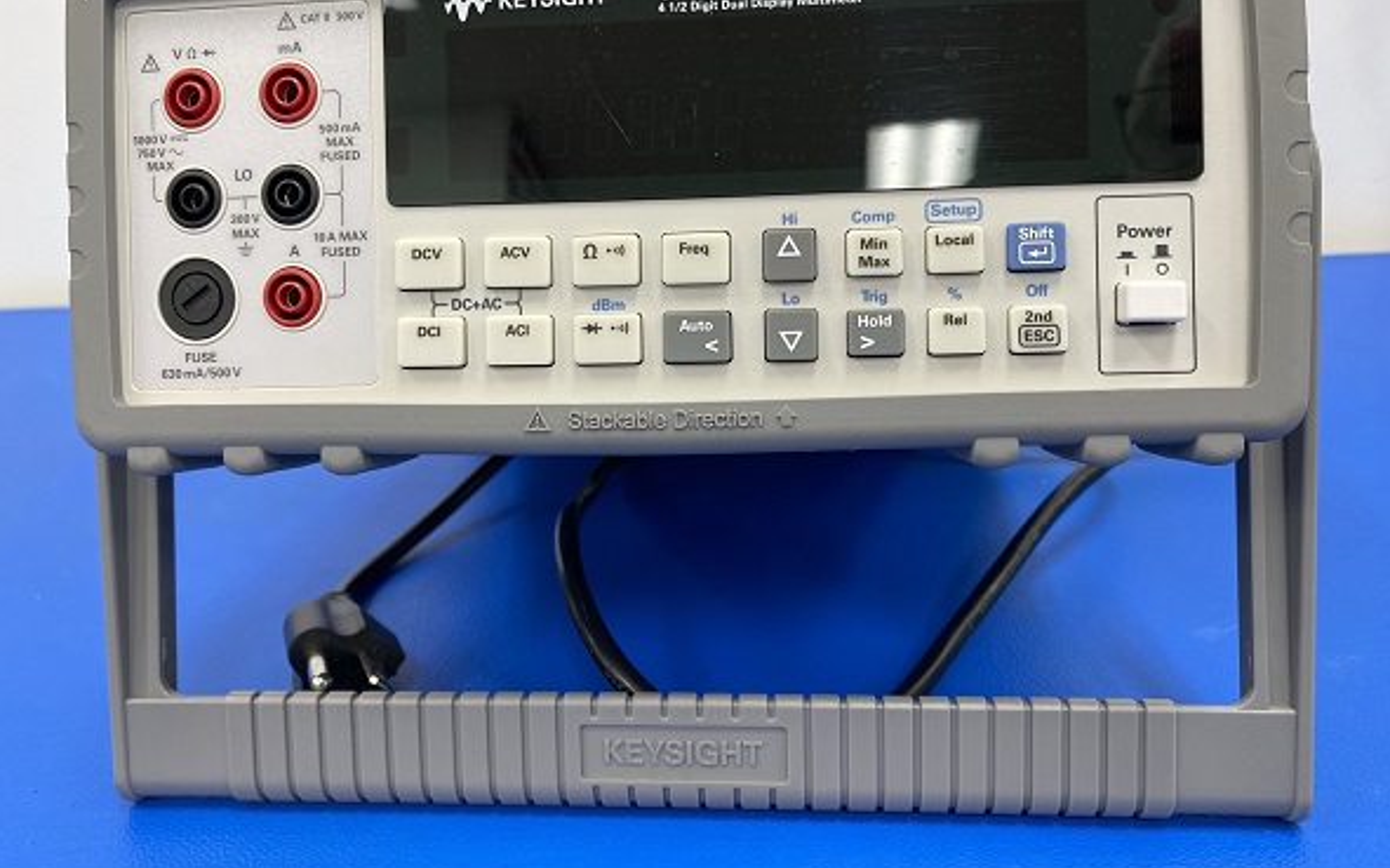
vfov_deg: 44.4
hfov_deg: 66.5
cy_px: 376
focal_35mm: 28
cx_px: 687
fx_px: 1060
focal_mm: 4.25
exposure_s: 1/100
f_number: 1.8
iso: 80
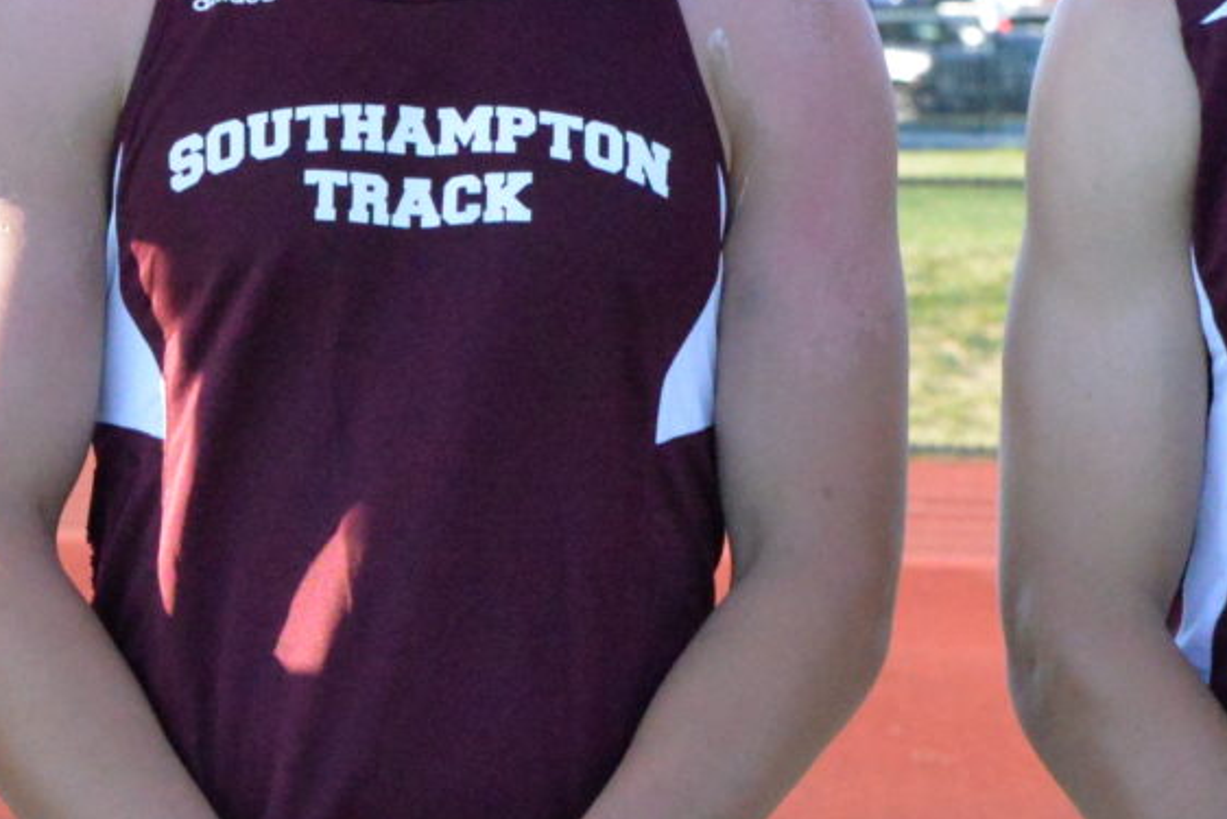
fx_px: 10875
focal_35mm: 319
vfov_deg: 4.3
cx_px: 183
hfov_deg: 6.4
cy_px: 366
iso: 6400
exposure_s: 1/2000
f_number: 9
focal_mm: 70
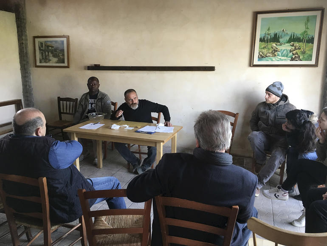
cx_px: 164
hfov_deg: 61.6
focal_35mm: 29
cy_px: 123
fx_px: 274
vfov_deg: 48.3
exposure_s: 1/33
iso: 64
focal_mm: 4.15
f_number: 2.2
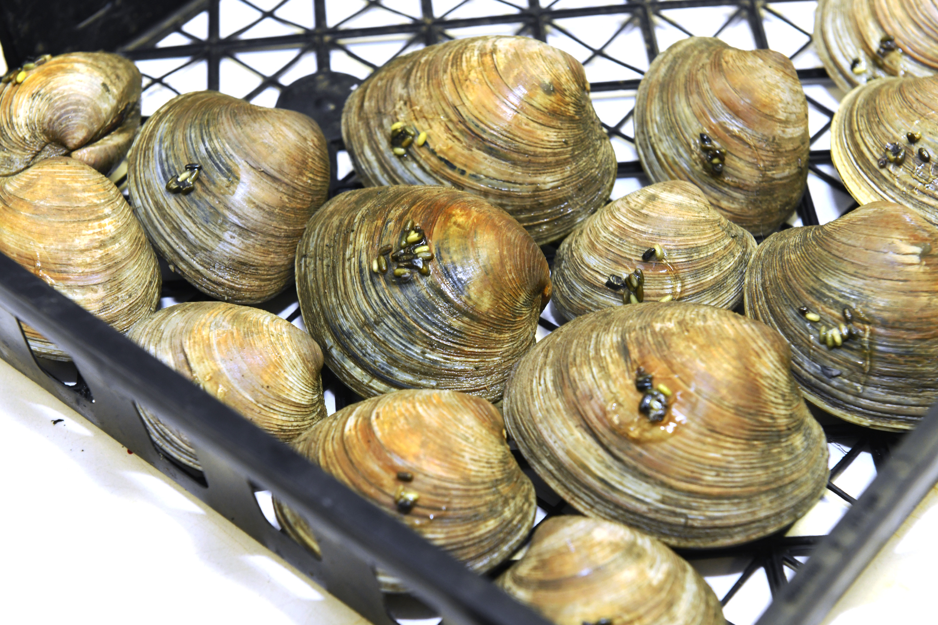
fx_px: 1824
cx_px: 469
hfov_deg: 28.8
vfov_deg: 19.5
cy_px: 312
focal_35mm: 70
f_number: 4.5
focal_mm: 70
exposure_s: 1/60
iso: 1600
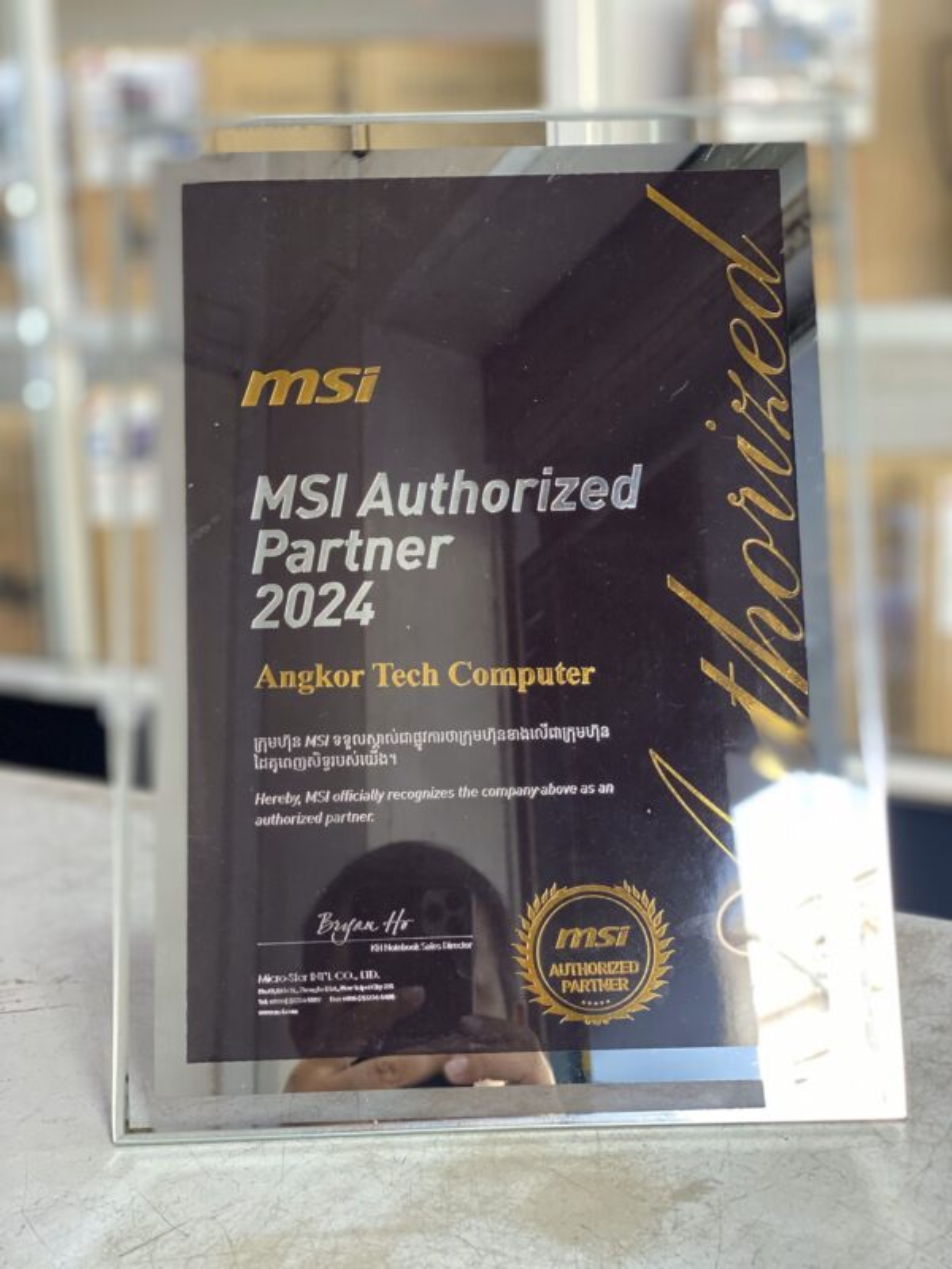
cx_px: 476
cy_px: 634
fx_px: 1907
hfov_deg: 28.0
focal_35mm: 52
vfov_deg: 36.8
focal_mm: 6
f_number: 2
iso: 125
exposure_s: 1/50
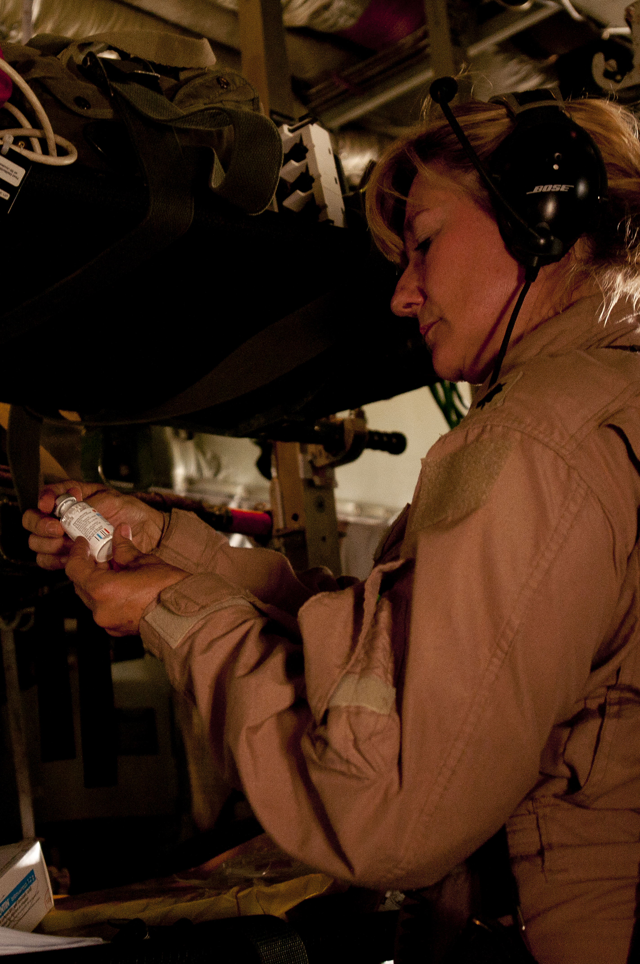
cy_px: 482
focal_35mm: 36
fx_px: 962
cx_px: 320
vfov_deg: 53.2
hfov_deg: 36.8
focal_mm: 24
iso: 320
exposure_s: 1/60
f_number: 2.8
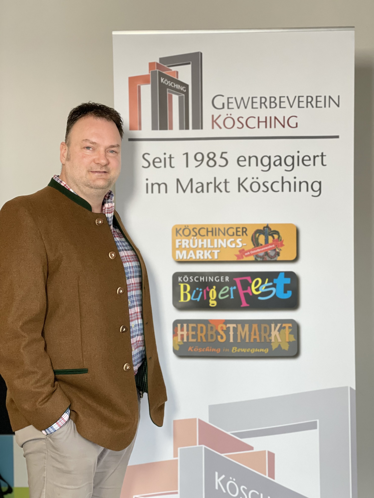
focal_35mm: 52
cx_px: 187
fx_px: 749
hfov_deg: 28.0
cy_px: 249
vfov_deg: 36.8
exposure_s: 1/100
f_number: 2
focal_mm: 6
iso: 200
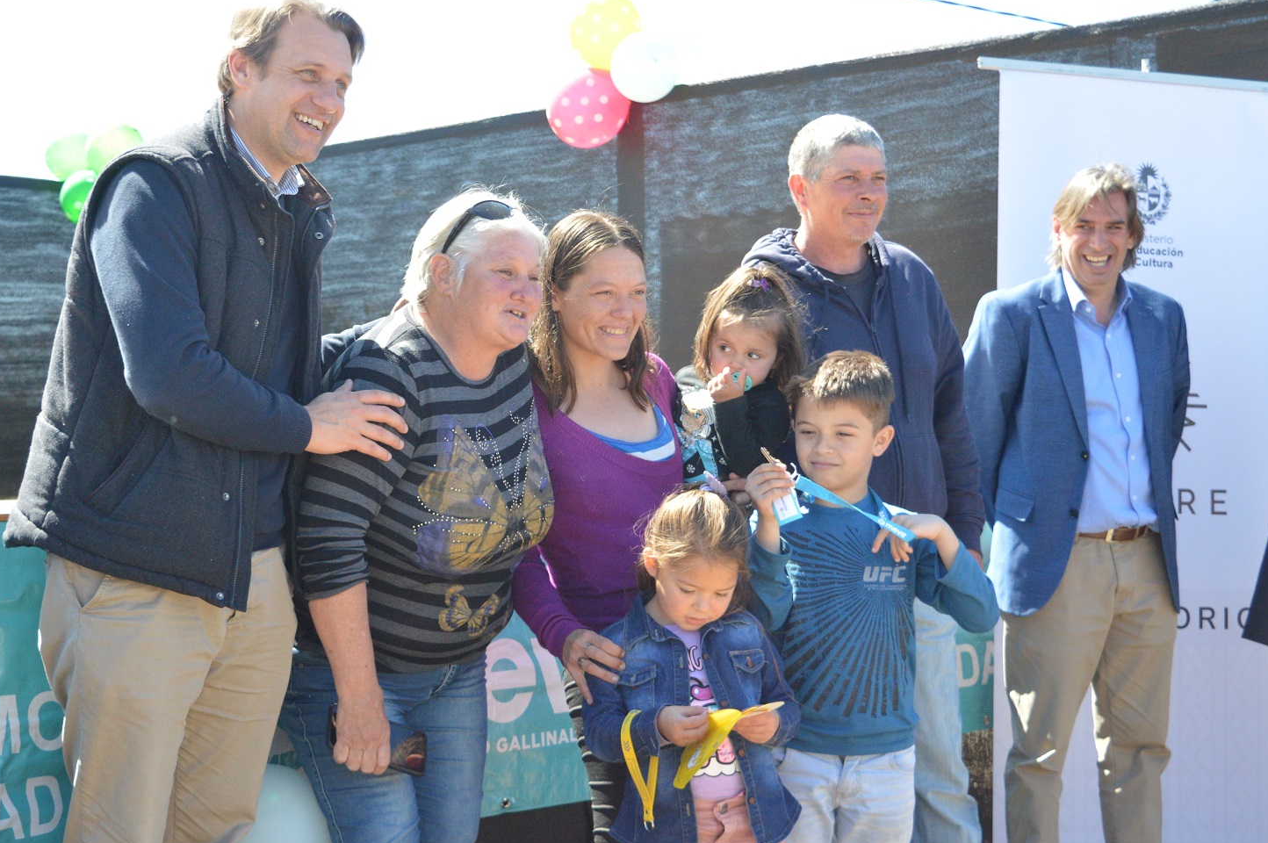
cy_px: 446
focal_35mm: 60
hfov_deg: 33.4
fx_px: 2111
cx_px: 596
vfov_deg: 22.6
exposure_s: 1/1000
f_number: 5.6
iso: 900
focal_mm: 32
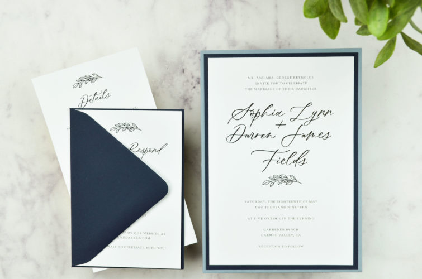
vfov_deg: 23.7
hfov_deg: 35.1
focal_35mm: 57
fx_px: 667
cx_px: 211
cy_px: 140
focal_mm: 38
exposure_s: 1/30
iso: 100
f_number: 6.3
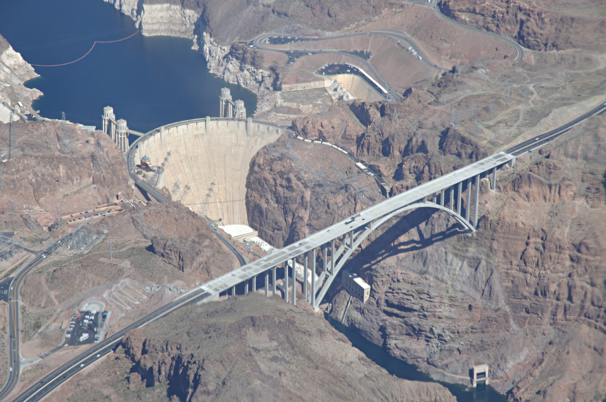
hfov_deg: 16.1
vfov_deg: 10.7
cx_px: 303
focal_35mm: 128
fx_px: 2144
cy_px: 201
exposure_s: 1/250
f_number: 9
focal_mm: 85
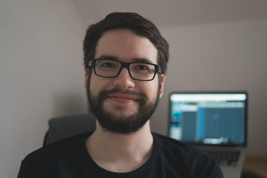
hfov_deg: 39.6
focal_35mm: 50
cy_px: 89
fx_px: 371
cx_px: 134
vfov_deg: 27.0
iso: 640
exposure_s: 1/100
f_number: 1.8
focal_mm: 50
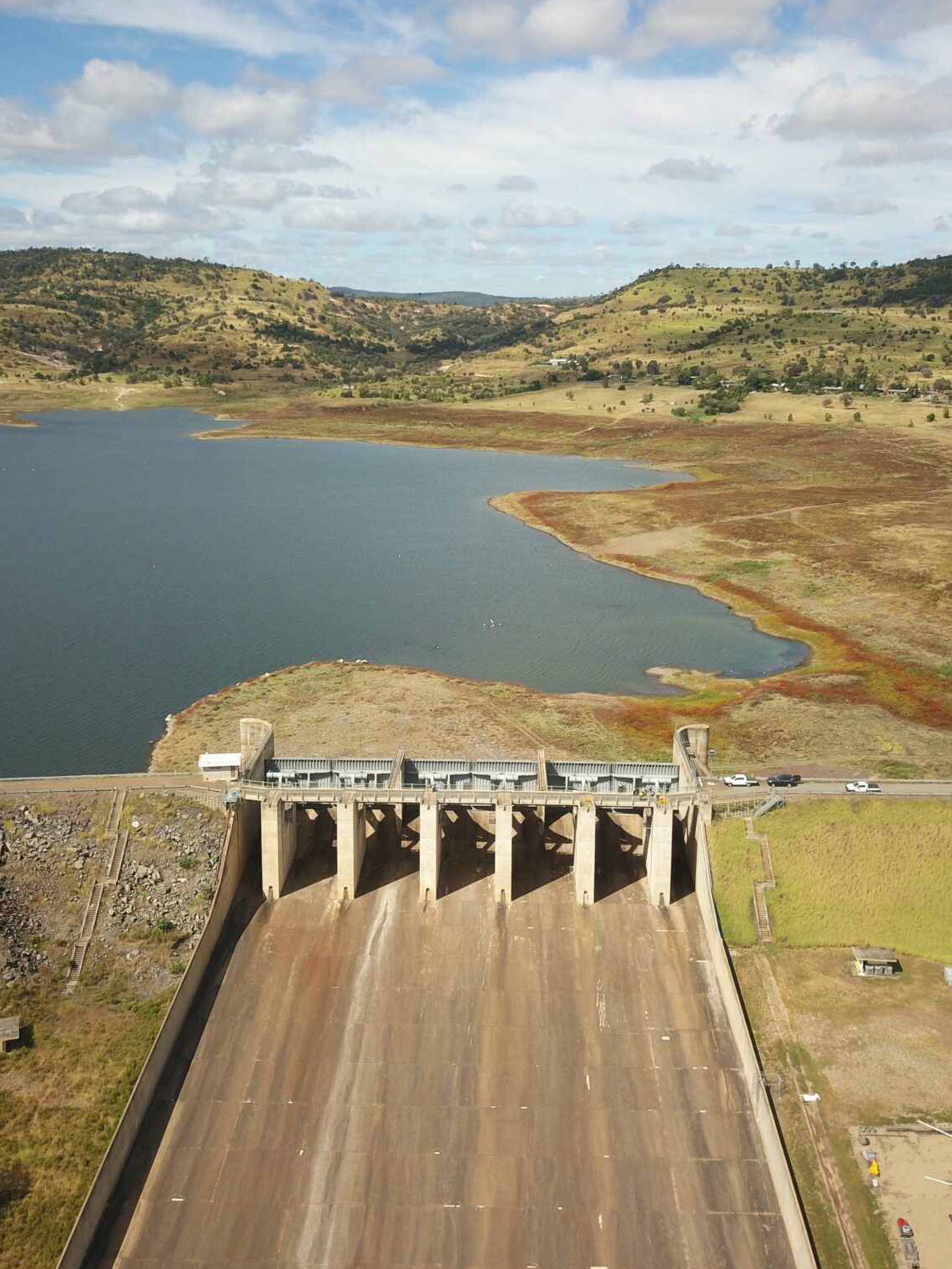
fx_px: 1283
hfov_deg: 40.7
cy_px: 637
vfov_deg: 52.6
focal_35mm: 35
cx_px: 482
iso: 126
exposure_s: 1/100
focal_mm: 4.7
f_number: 2.2
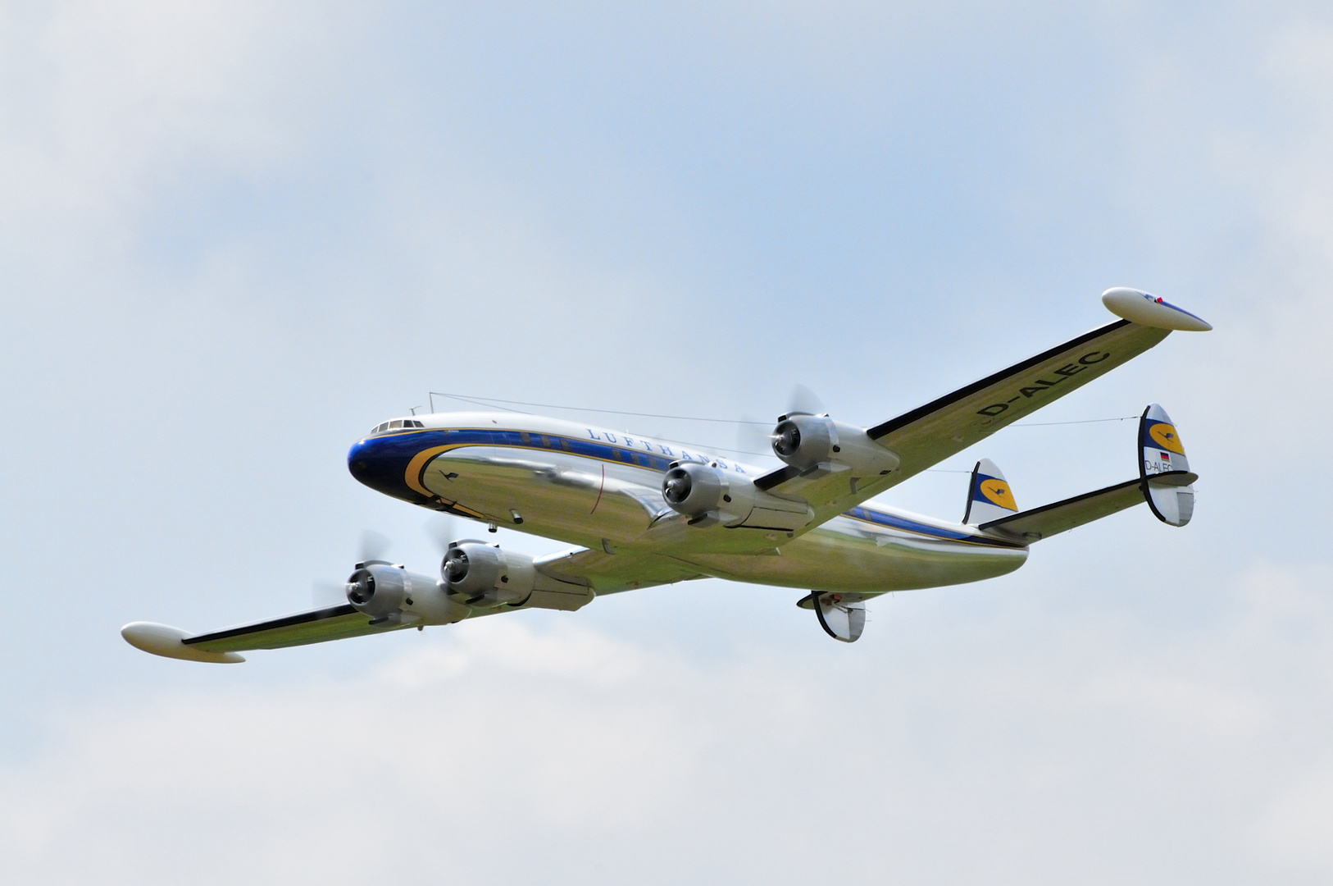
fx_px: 27737
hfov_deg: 2.8
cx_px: 666
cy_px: 443
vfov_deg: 1.8
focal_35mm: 750
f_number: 16
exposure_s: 1/1000
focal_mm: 500
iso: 800
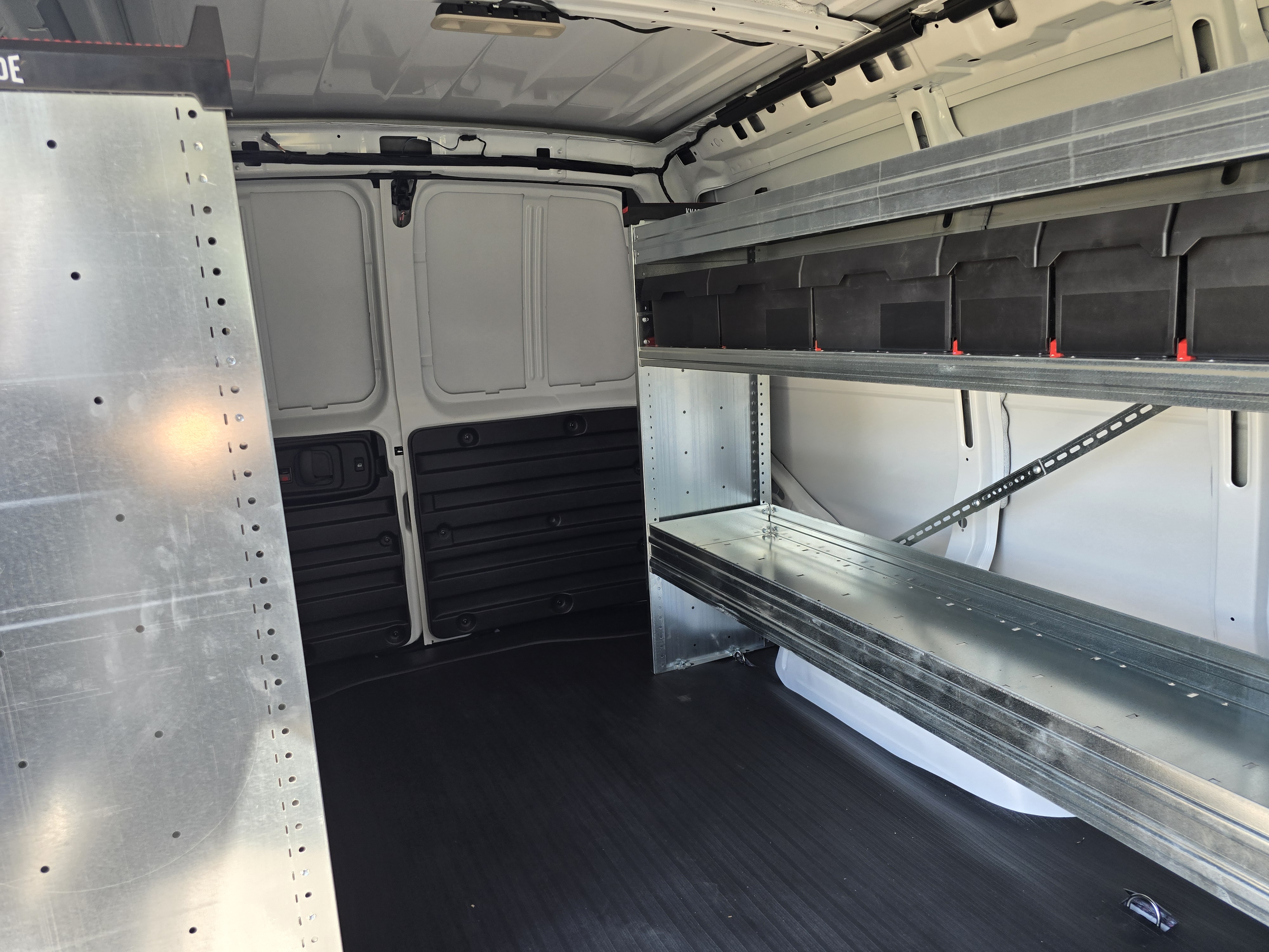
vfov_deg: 58.9
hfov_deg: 73.9
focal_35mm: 23
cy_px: 476
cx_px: 634
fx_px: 843
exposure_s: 1/180
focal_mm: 6.3
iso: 100
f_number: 1.7
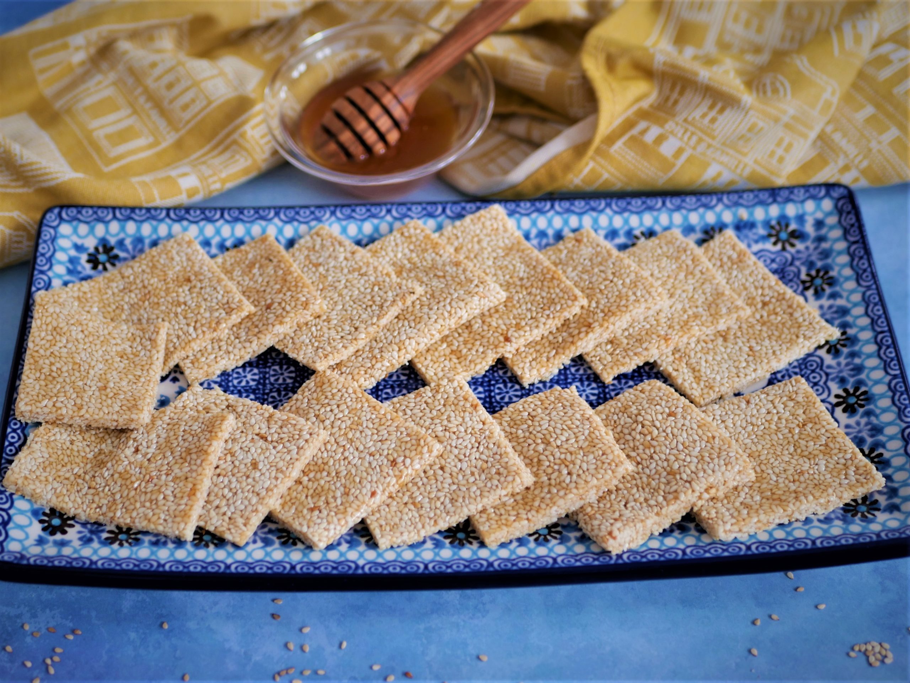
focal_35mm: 50
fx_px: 1315
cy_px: 342
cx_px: 455
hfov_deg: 38.2
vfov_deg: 29.1
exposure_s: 1/60
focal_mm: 25
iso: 250
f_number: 2.2
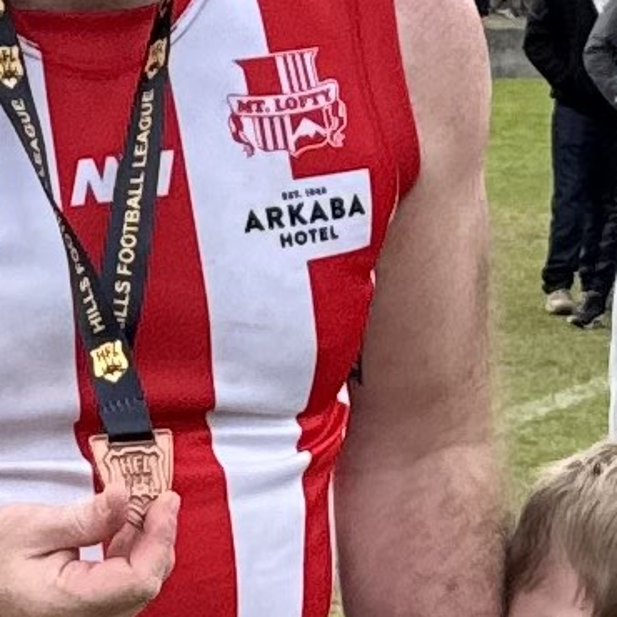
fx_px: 2823
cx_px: 314
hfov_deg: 12.5
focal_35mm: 140
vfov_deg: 11.9
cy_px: 954
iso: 80
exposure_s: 1/2174
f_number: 1.78
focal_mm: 6.76
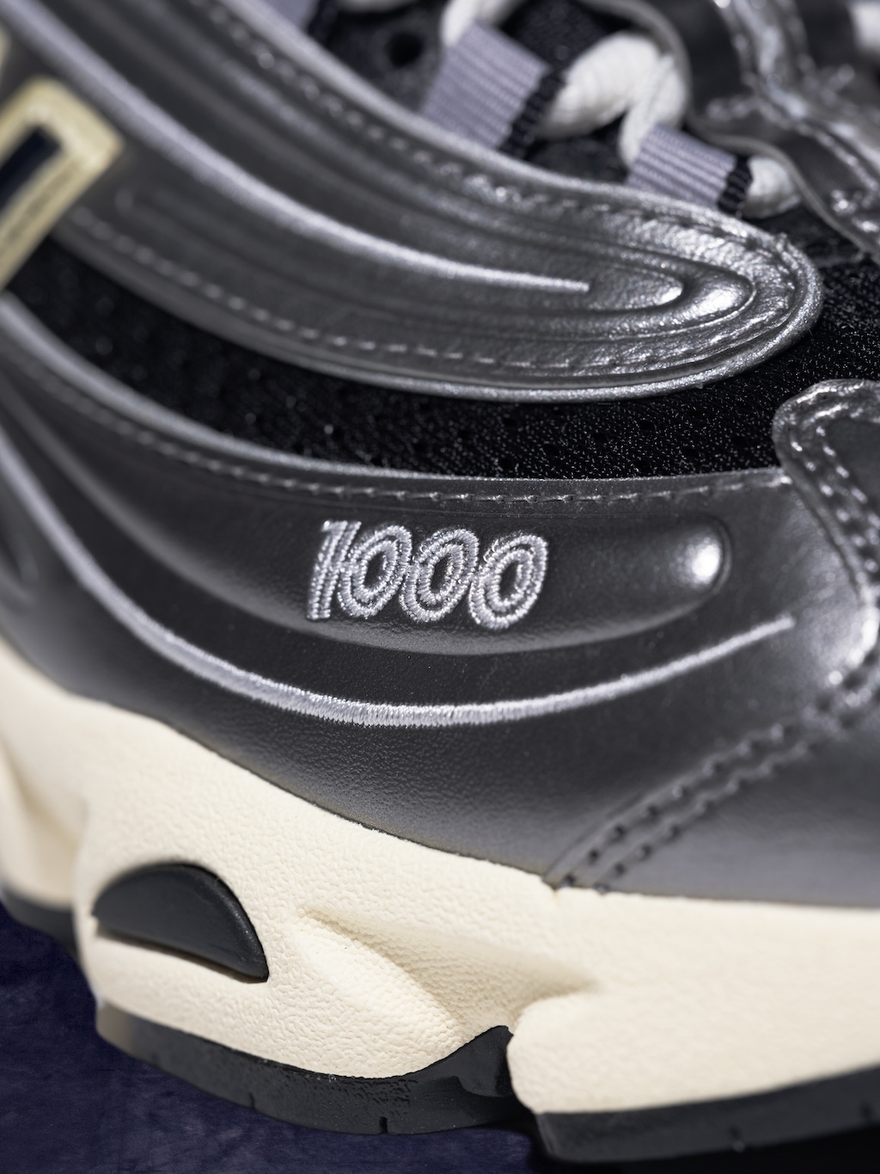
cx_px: 440
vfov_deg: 20.6
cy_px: 587
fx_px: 3220
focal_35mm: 95
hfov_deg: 15.6
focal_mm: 120
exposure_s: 1/100
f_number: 11
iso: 320
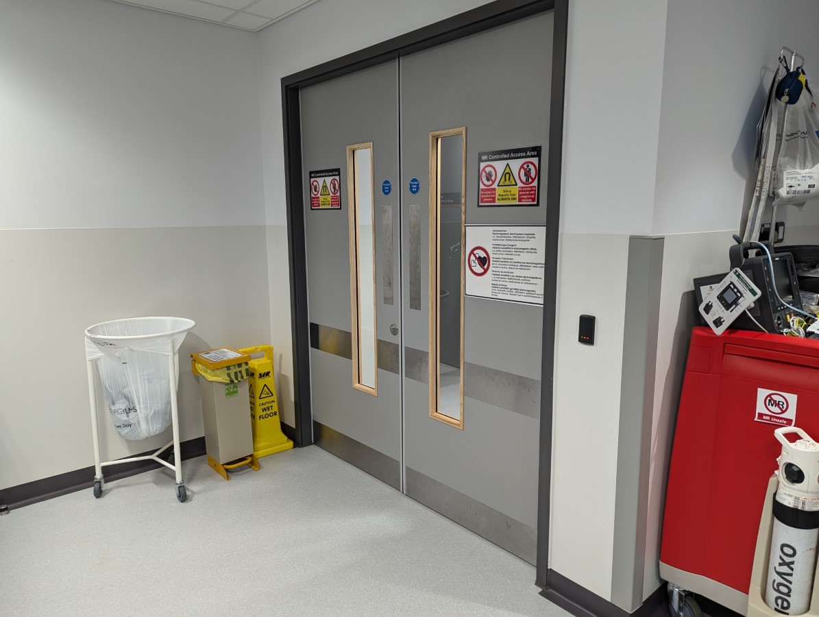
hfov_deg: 71.5
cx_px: 410
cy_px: 308
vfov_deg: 56.9
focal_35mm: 24
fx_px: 569
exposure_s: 1/33.6
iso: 49
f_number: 1.85
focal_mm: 6.81
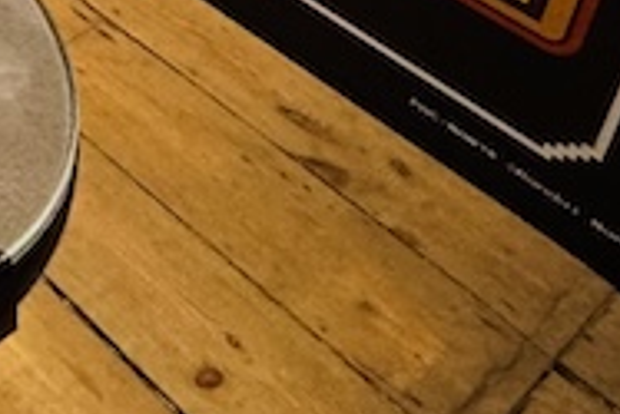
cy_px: -515
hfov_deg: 21.1
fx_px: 1206
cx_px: -451
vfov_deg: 14.5
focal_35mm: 70
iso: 250
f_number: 2.2
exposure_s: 1/100
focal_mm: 2.22
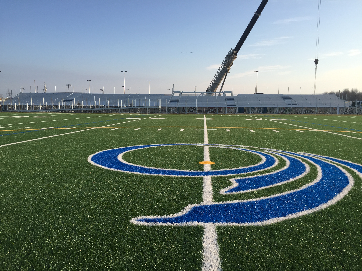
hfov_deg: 61.7
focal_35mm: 29
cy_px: 136
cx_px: 181
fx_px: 303
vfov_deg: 48.2
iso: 32
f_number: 2.2
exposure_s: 1/1276
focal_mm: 4.15
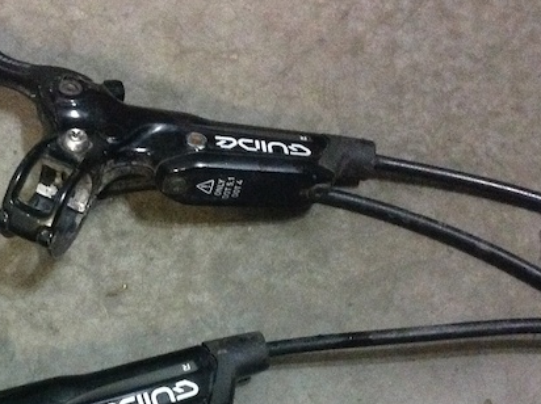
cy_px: 327
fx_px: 1062
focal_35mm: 68
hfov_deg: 28.0
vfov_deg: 21.3
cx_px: 112
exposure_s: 1/15
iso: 800
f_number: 2.4
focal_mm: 4.28
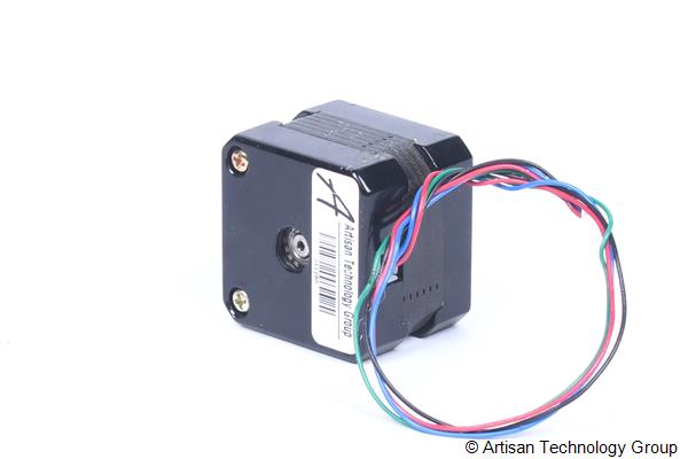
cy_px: 230
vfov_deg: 16.7
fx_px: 1567
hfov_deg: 24.8
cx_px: 344
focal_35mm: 82
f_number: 13
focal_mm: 55
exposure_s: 1/200
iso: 200
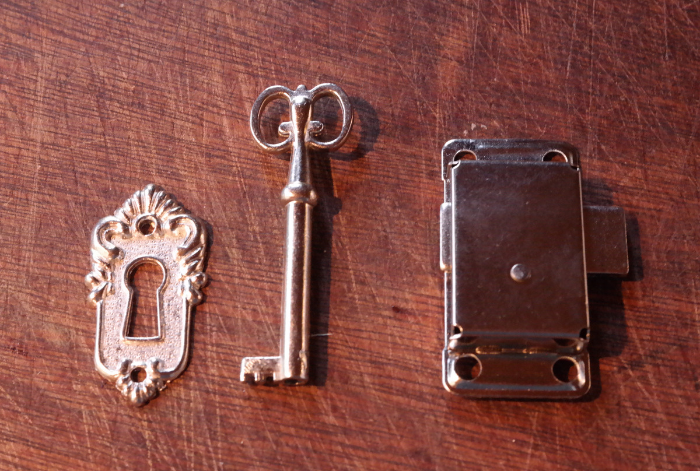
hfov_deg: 37.4
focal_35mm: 53
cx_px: 350
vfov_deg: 25.7
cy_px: 236
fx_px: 1034
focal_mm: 35
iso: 3200
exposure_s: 1/15
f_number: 9
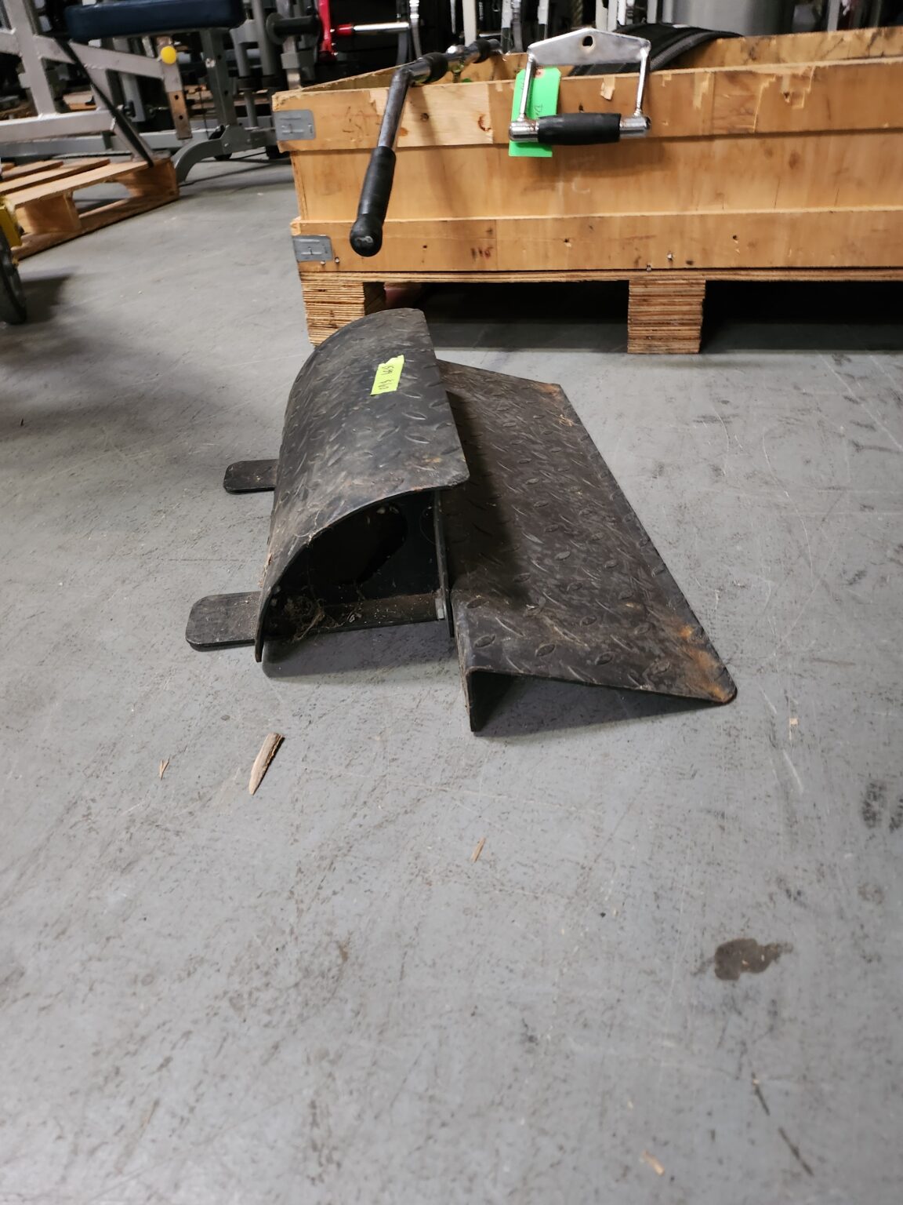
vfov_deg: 71.6
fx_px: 835
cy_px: 602
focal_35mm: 24
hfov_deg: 56.8
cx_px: 452
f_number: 1.8
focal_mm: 5
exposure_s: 1/24
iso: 800
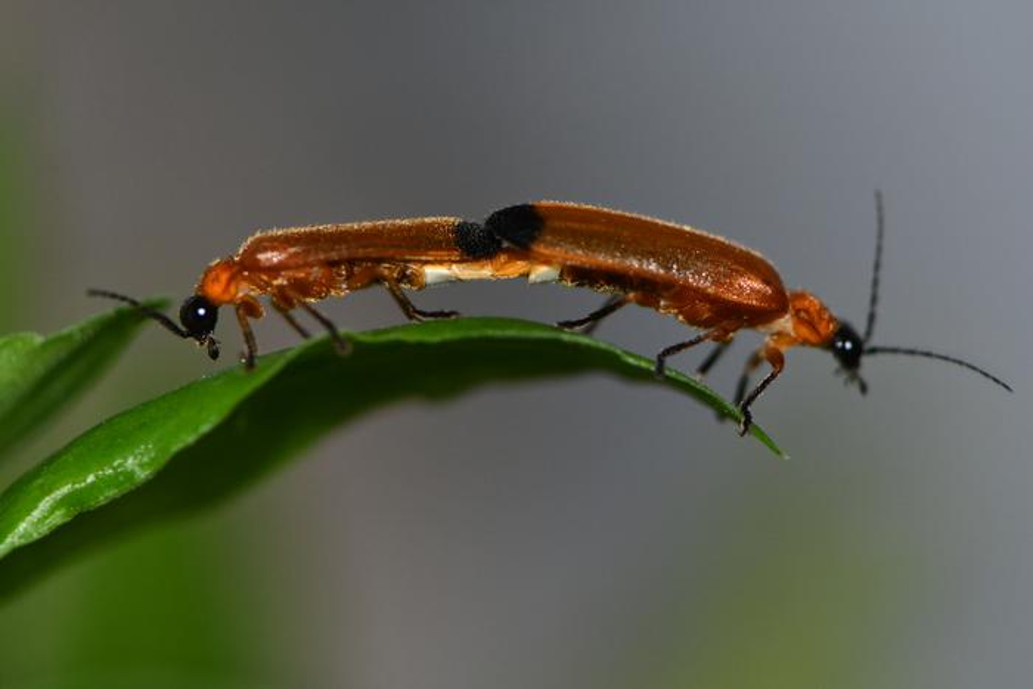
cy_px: 344
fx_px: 4506
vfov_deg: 8.7
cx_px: 516
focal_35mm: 157
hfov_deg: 13.1
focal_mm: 105
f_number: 7.1
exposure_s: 1/250
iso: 1000
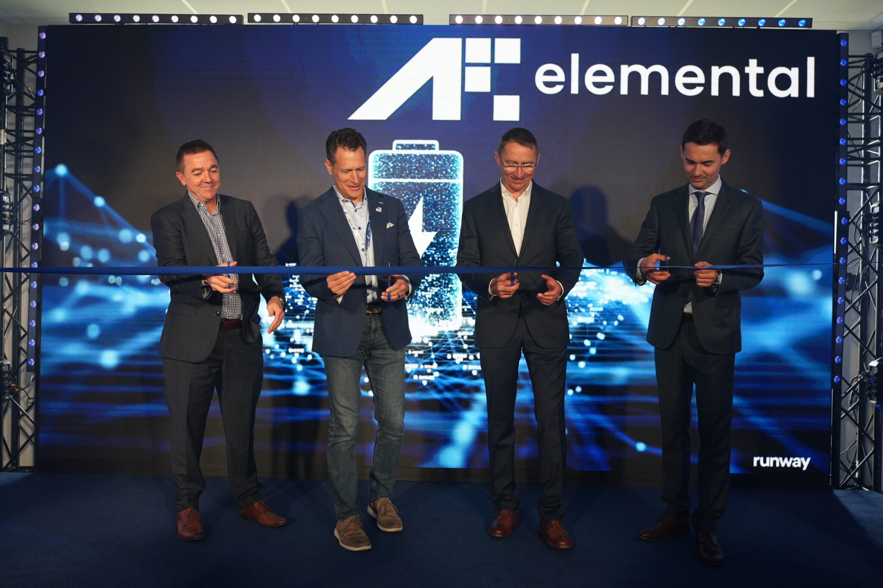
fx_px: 858
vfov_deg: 37.8
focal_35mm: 35
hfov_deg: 54.4
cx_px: 442
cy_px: 294
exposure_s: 1/400
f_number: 2.2
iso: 800
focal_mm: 35
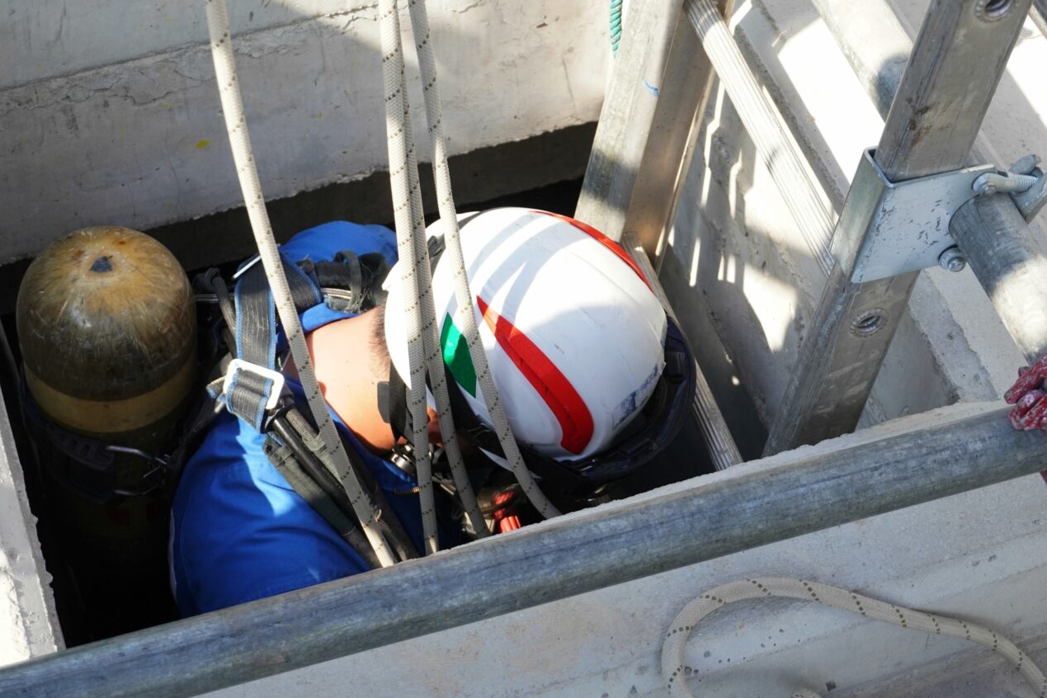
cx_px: 542
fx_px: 2007
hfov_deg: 29.2
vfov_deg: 19.7
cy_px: 300
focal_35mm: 69
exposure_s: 1/250
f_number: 5.6
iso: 200
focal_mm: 38
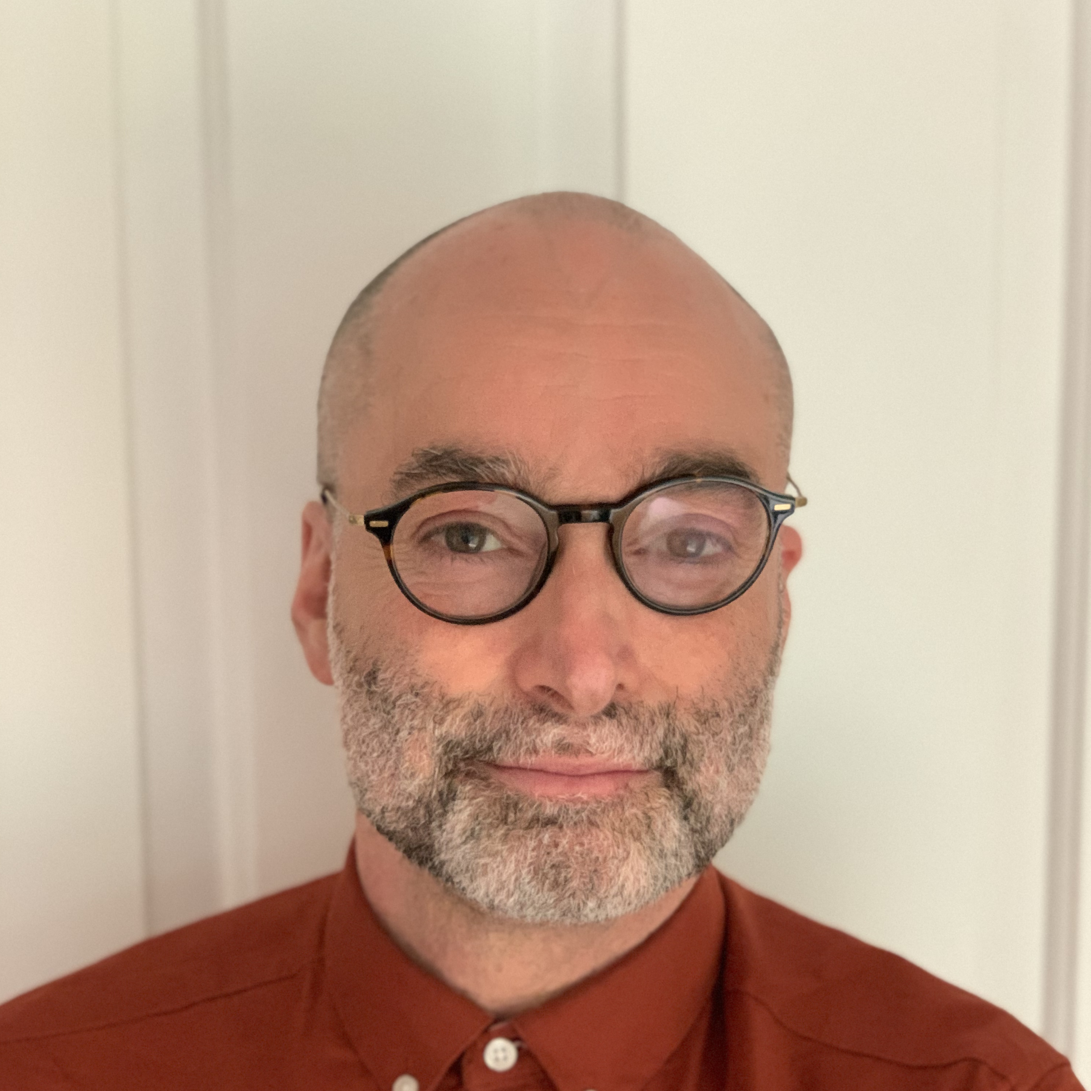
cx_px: 548
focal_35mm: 62
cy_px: 723
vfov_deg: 27.6
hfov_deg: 27.7
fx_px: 2211
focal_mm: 6
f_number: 2.4
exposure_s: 1/50
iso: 400
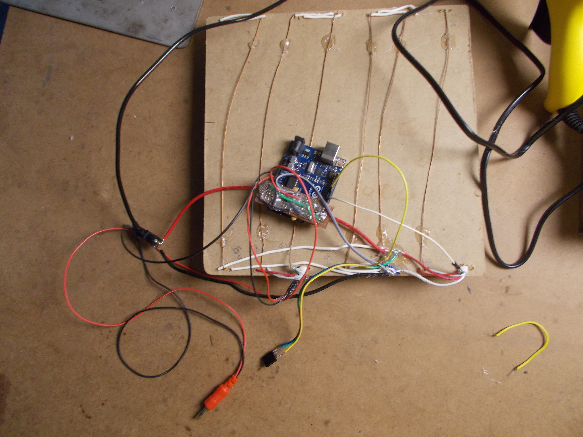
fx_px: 438
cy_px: 218
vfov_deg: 53.1
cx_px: 292
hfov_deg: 67.3
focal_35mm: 26
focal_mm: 4.6
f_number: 3.2
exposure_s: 1/20
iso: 200
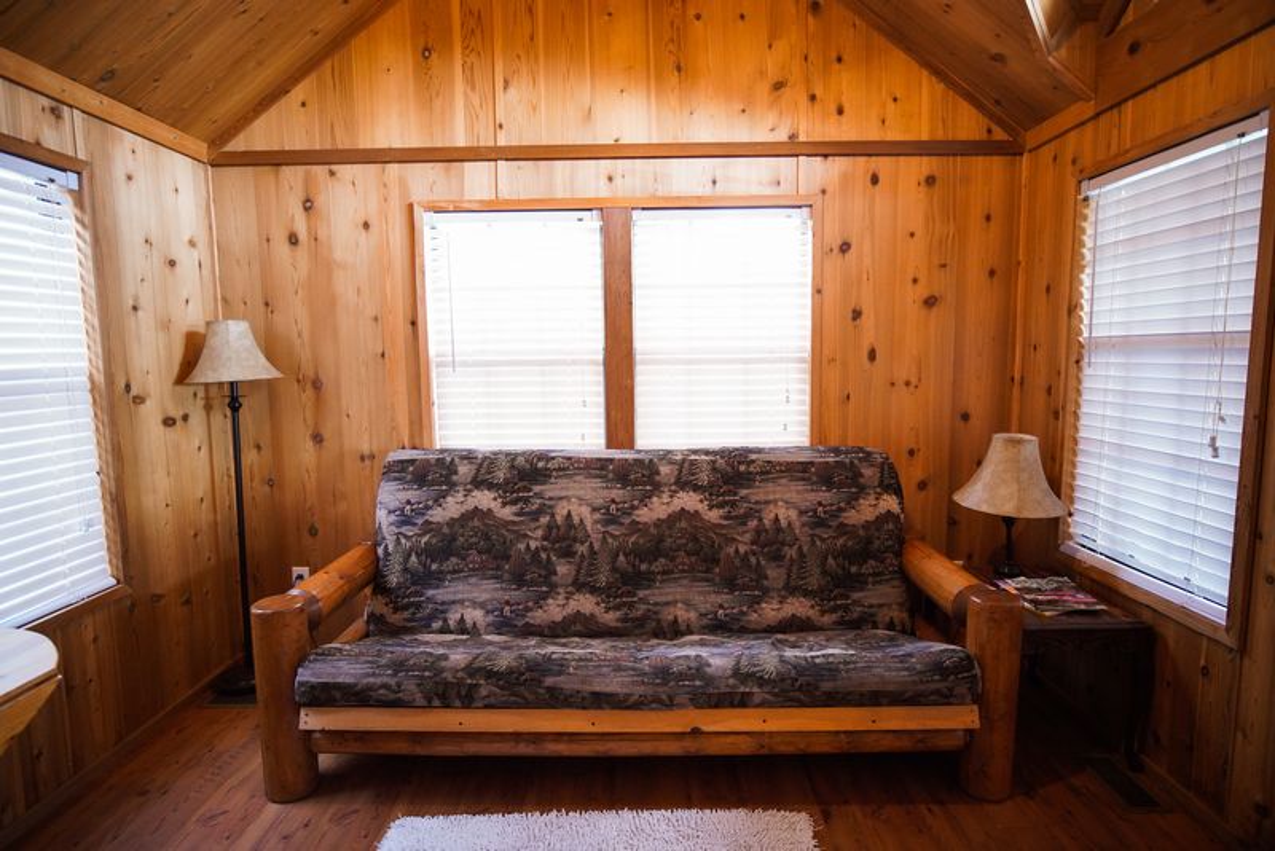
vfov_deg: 67.4
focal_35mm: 18
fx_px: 638
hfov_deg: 90.0
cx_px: 638
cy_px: 426
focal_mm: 18
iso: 5000
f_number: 2.8
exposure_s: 1/100
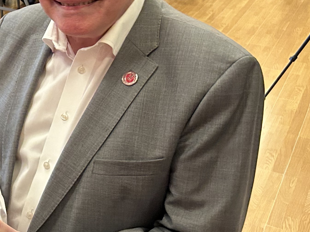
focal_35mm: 78
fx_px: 699
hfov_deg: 21.6
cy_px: 70
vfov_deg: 18.8
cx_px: -133
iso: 400
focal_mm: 5.7
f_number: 1.5
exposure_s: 1/50
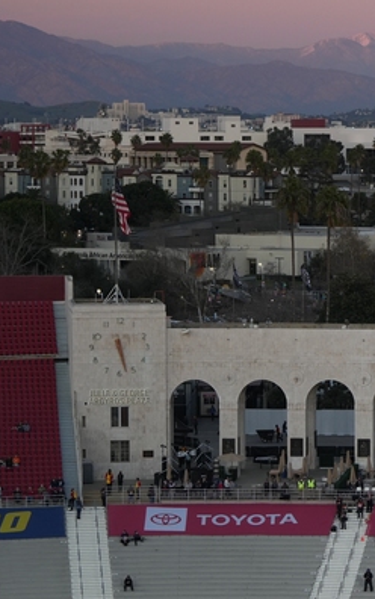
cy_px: 378
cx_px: 519
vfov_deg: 12.9
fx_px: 2645
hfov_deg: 8.0
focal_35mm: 162
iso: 800
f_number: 2.8
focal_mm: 70
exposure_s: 1/1000
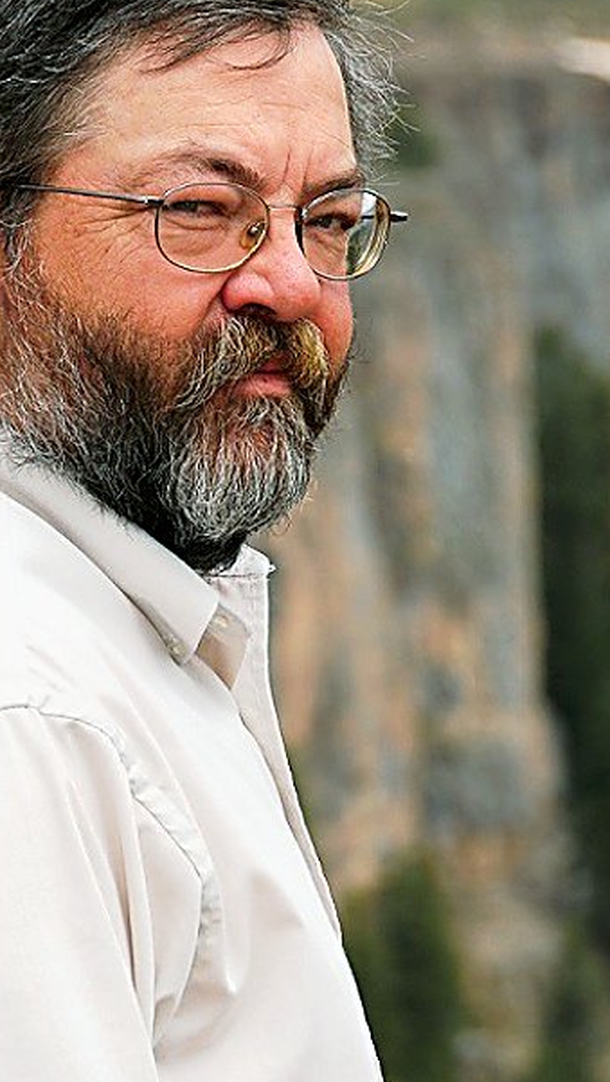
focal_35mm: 471
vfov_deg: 4.6
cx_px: 205
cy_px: 583
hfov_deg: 2.6
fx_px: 13532
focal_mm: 200
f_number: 13
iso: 200
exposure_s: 1/250
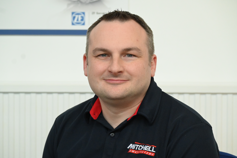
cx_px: 118
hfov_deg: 17.7
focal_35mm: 116
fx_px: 760
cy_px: 79
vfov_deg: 11.9
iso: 5600
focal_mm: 77
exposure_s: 1/800
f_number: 5
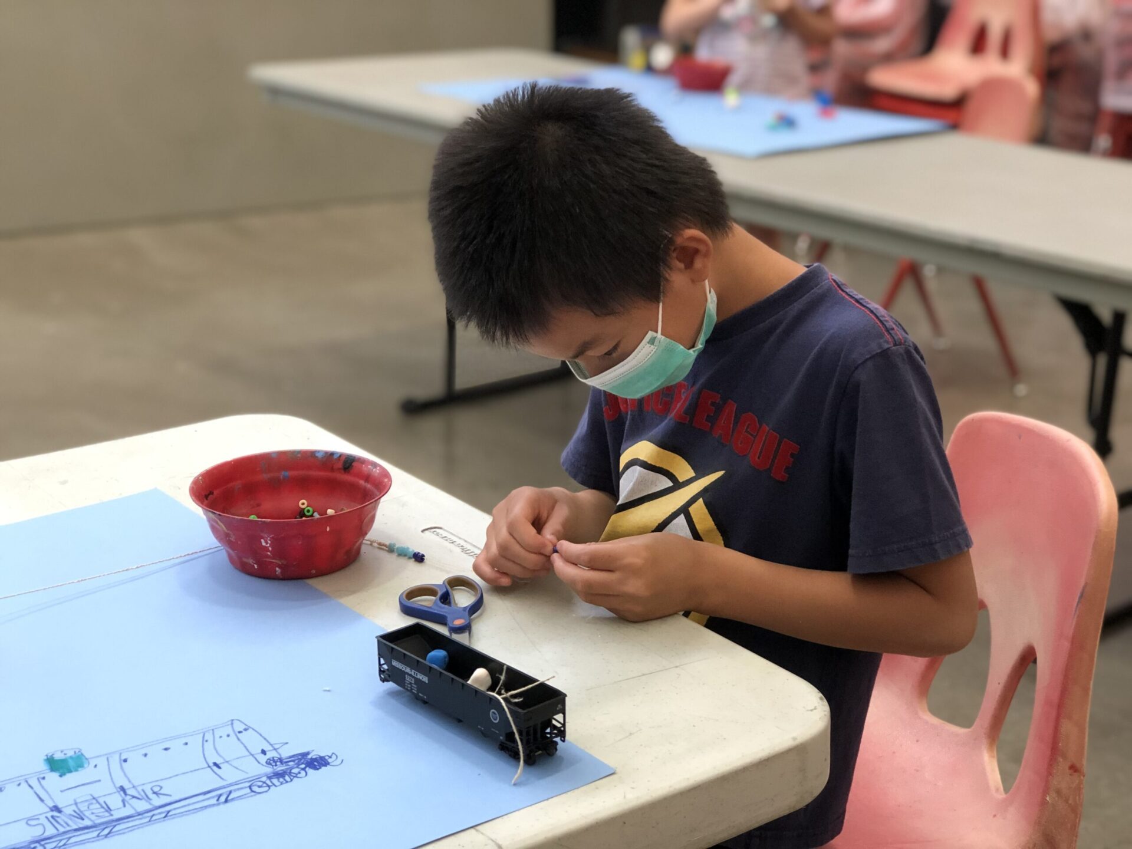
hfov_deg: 33.8
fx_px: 1864
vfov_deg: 25.7
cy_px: 424
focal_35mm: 57
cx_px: 566
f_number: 2.8
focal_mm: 6.6
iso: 80
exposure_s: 1/30
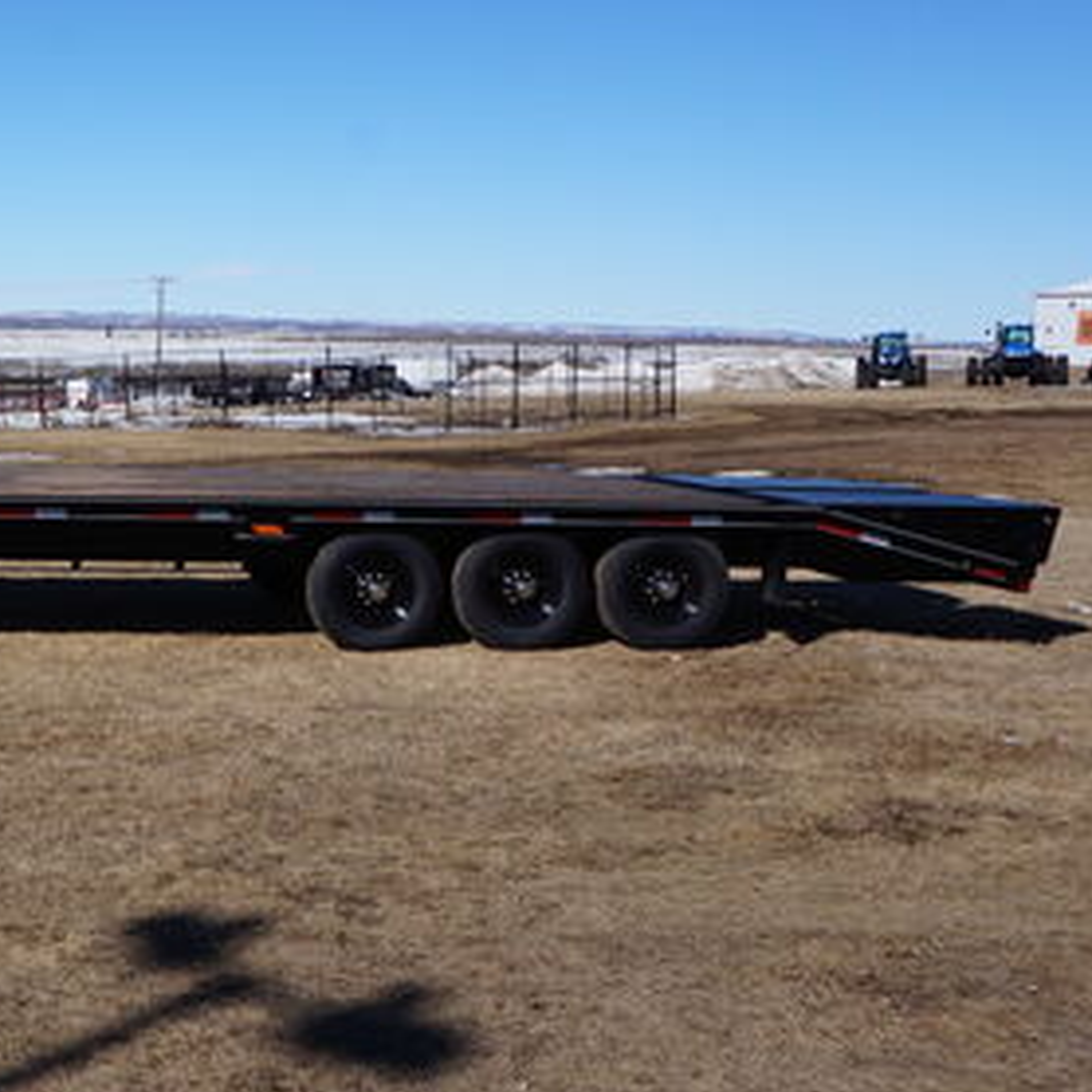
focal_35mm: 47
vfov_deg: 36.1
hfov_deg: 33.1
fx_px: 1677
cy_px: 548
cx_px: 0
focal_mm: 16
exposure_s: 1/200
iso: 100
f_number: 14
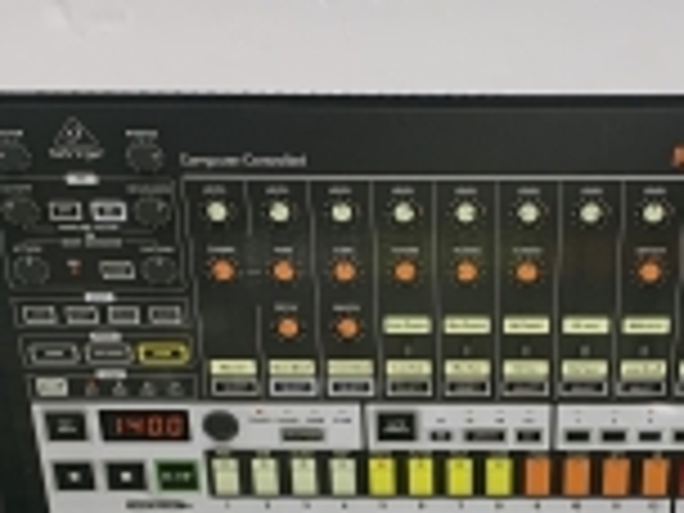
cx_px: 477
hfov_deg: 21.9
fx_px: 1759
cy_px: 464
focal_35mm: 89
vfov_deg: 16.4
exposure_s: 1/120
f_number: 1.8
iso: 64
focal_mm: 4.25
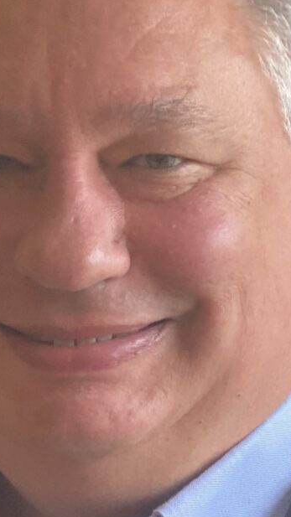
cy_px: 575
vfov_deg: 11.3
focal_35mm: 188
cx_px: 162
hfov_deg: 6.5
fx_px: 2579
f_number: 2
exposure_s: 1/120
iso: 125
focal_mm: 6
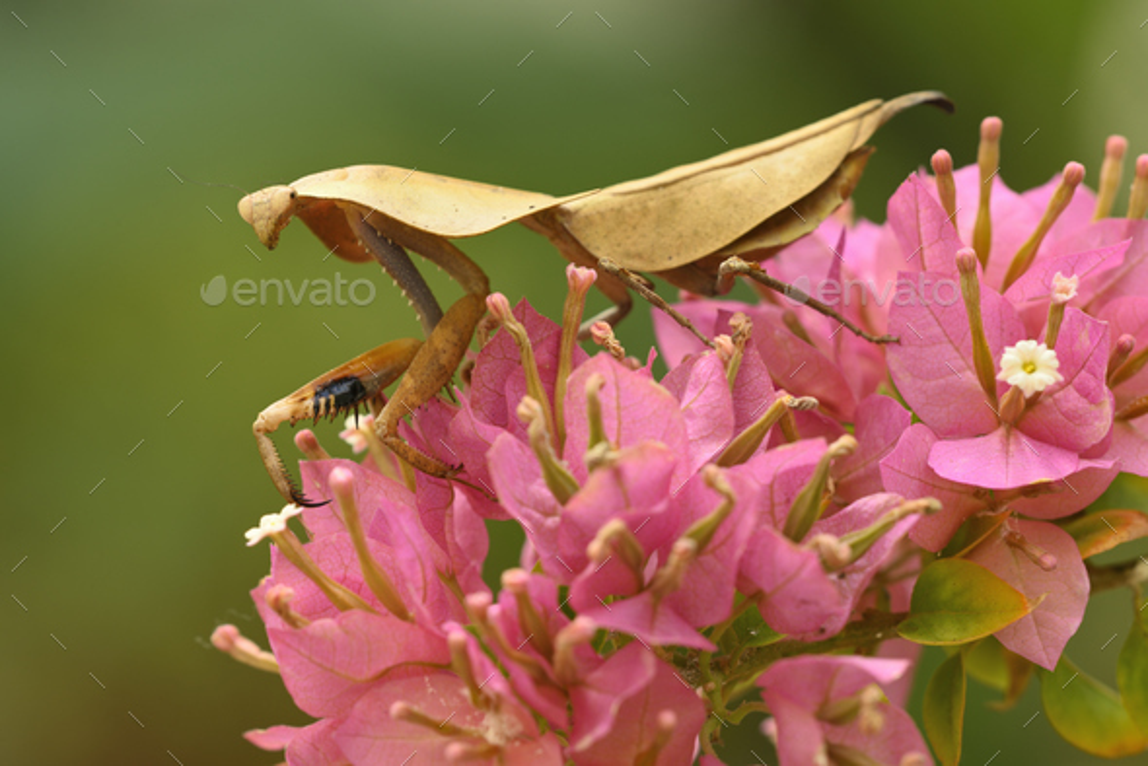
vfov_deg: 6.9
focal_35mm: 200
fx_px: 6381
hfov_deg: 10.3
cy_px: 383
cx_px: 574
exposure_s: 1/15
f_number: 9.5
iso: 100
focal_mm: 200
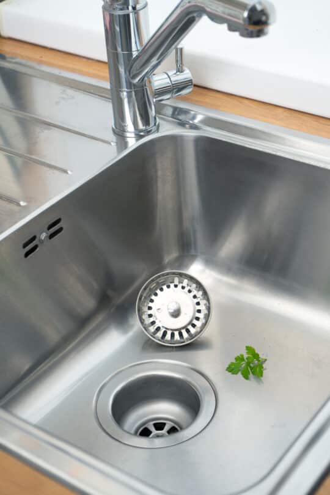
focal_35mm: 64
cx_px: 165
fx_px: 880
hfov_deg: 21.2
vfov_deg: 31.4
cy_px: 248
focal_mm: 64
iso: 160
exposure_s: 1/160
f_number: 6.3
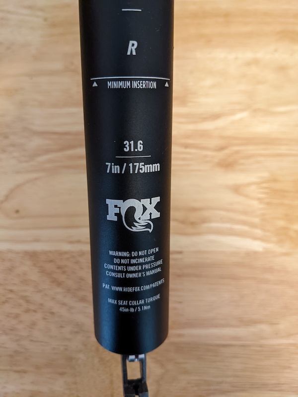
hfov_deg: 51.4
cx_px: 149
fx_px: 310
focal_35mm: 27
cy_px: 198
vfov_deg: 65.3
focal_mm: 4.38
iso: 593
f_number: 1.73
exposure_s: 1/24
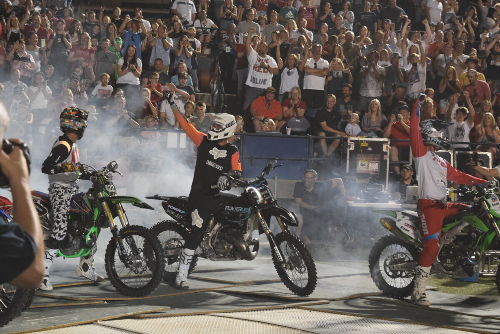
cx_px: 250
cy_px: 167
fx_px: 1042
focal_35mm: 75
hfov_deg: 27.0
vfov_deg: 18.2
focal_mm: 50
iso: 3200
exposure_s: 1/200
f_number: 5.6
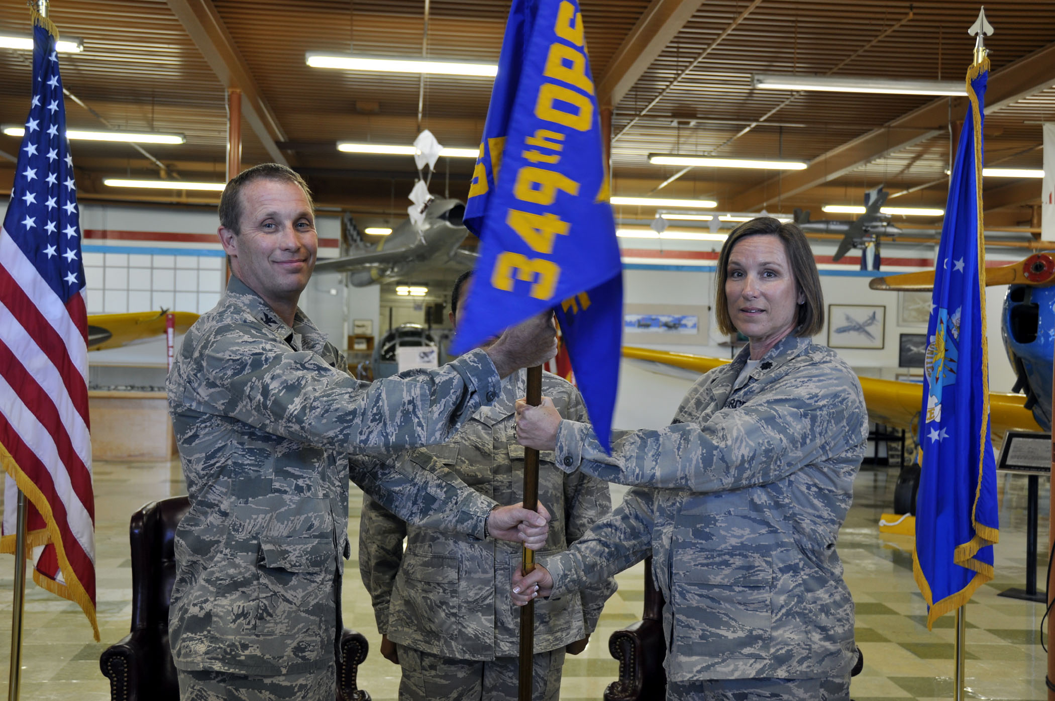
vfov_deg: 32.9
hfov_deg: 48.0
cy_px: 350
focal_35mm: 40
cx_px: 528
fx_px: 1185
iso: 200
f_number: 4
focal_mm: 27
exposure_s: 1/20
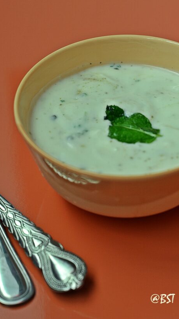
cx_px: 85
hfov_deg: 15.3
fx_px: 667
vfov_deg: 26.9
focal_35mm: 79
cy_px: 159
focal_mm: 50
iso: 400
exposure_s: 1/80
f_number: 4.5
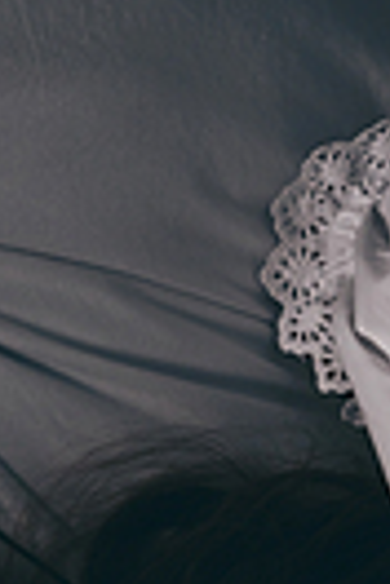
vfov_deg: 3.0
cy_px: 1502
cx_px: 261
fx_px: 11033
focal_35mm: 679
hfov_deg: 2.0
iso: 160
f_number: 4
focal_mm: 120
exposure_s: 1/200
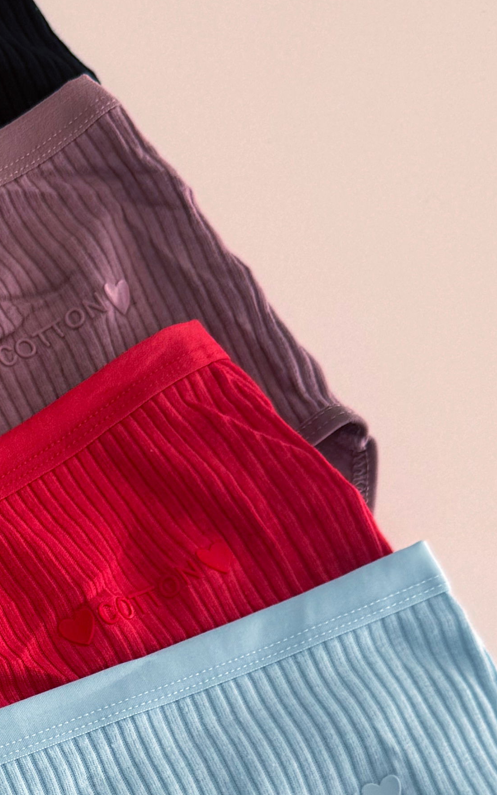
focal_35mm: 82
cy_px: 938
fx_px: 1777
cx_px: -193
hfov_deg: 15.0
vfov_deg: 23.2
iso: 64
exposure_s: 1/126
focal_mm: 6.76
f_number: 1.78
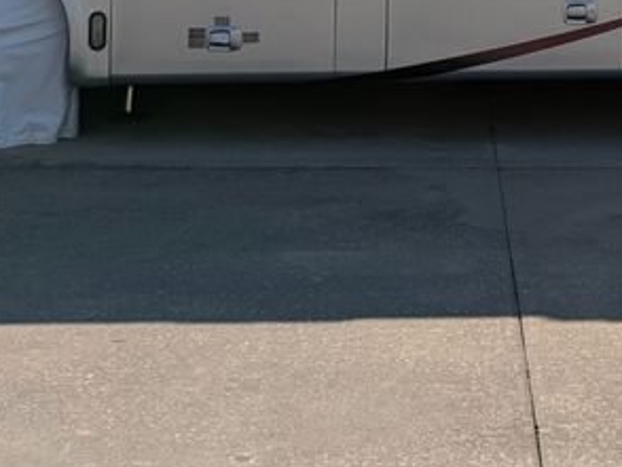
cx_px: 633
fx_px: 1565
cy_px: -246
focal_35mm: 87
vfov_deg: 15.6
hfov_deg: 21.6
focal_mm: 5.43
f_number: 1.89
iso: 44
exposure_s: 1/2959
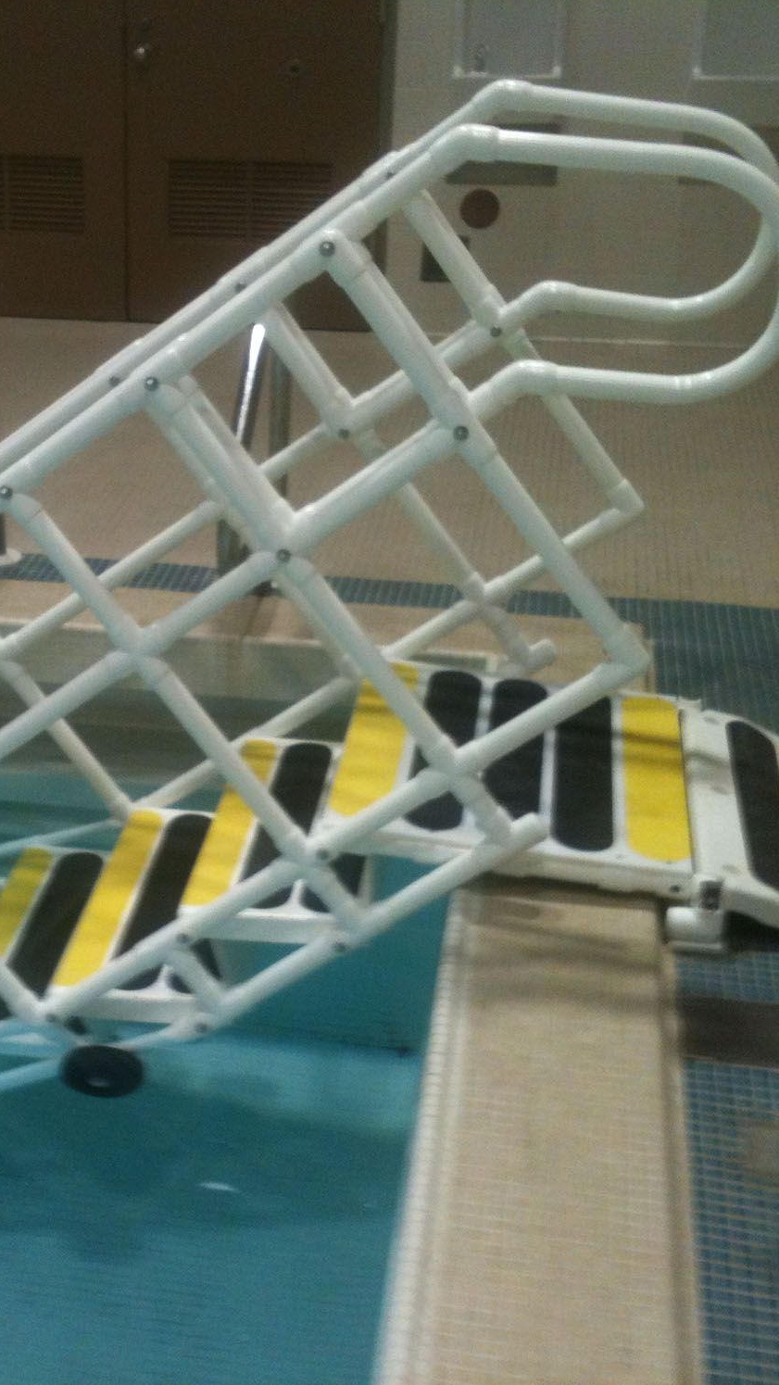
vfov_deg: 40.6
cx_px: 136
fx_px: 1873
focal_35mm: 51
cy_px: 691
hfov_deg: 23.1
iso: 100
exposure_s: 1/15
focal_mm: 3.85
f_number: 2.8
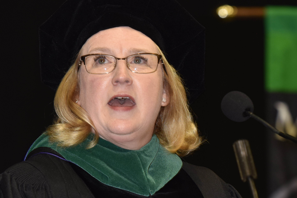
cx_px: 236
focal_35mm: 419
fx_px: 3458
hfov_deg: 4.9
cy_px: 155
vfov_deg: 3.3
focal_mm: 165
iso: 400
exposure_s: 1/60
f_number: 4.5
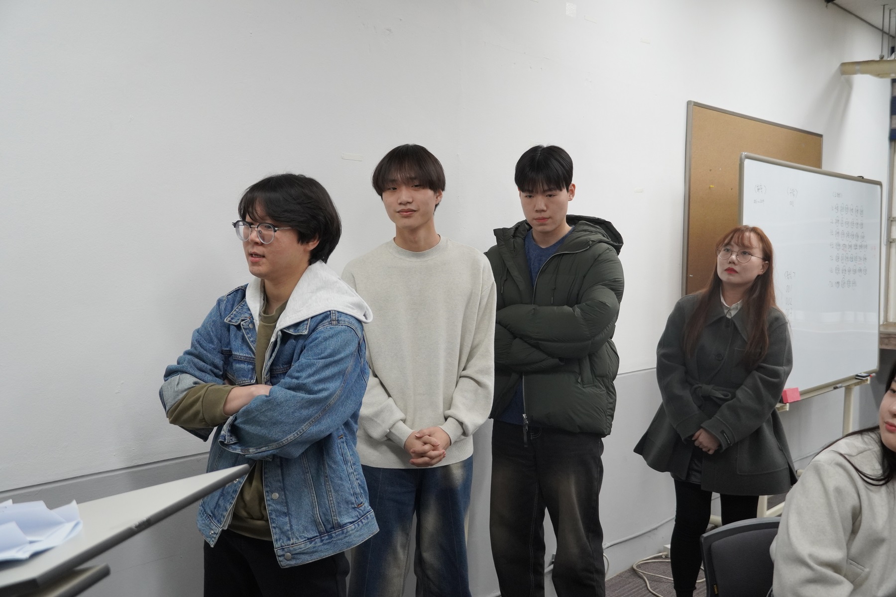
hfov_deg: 43.6
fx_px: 1120
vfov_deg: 29.9
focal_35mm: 45
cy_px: 298
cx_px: 448
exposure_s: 1/160
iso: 1250
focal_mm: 30
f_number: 4.5
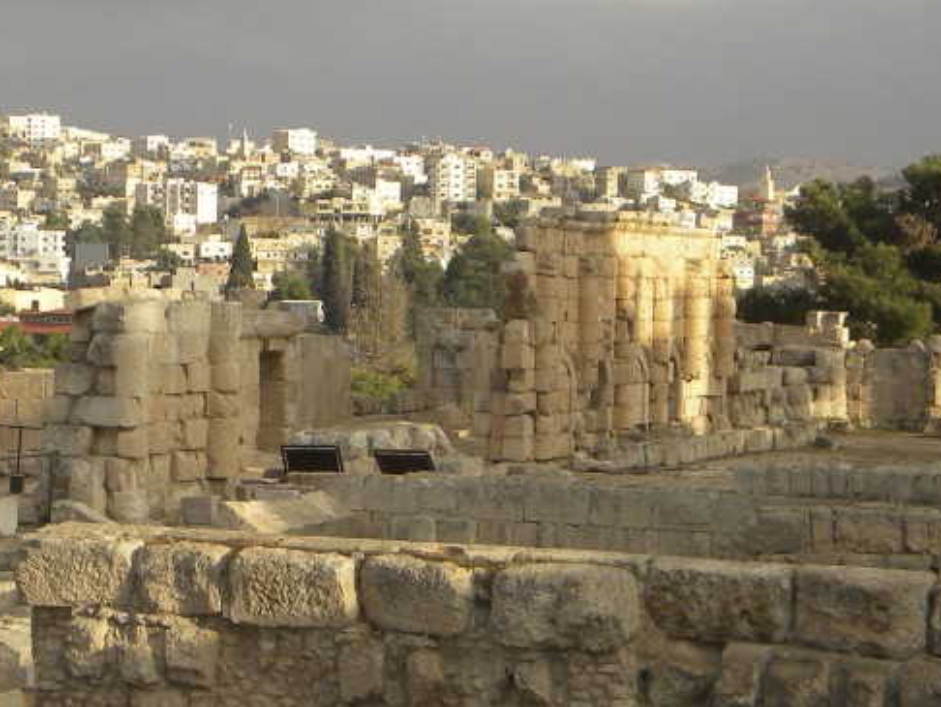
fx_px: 2693
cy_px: 306
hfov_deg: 19.7
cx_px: 288
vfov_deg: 14.9
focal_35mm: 99
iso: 80
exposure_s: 1/470
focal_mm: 8.6
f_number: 3.9
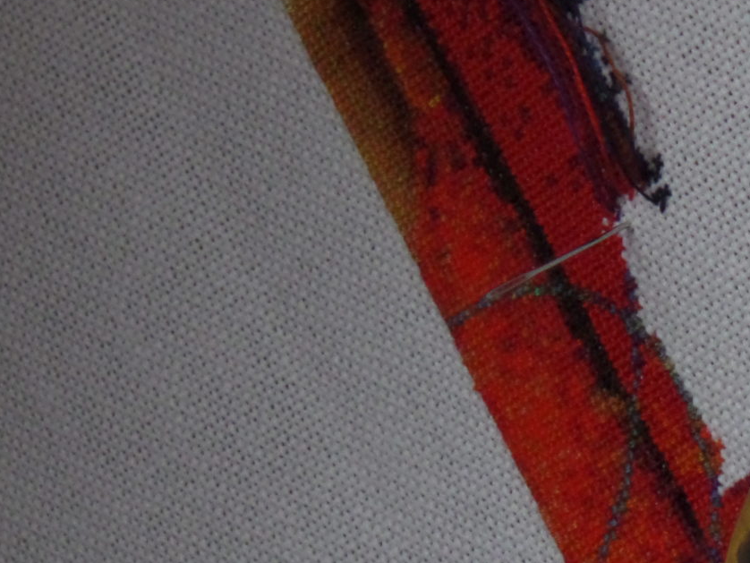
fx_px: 7000
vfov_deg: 4.6
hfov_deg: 6.1
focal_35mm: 323
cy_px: 87
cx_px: 727
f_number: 4.2
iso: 480
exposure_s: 1/60
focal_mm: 25.2
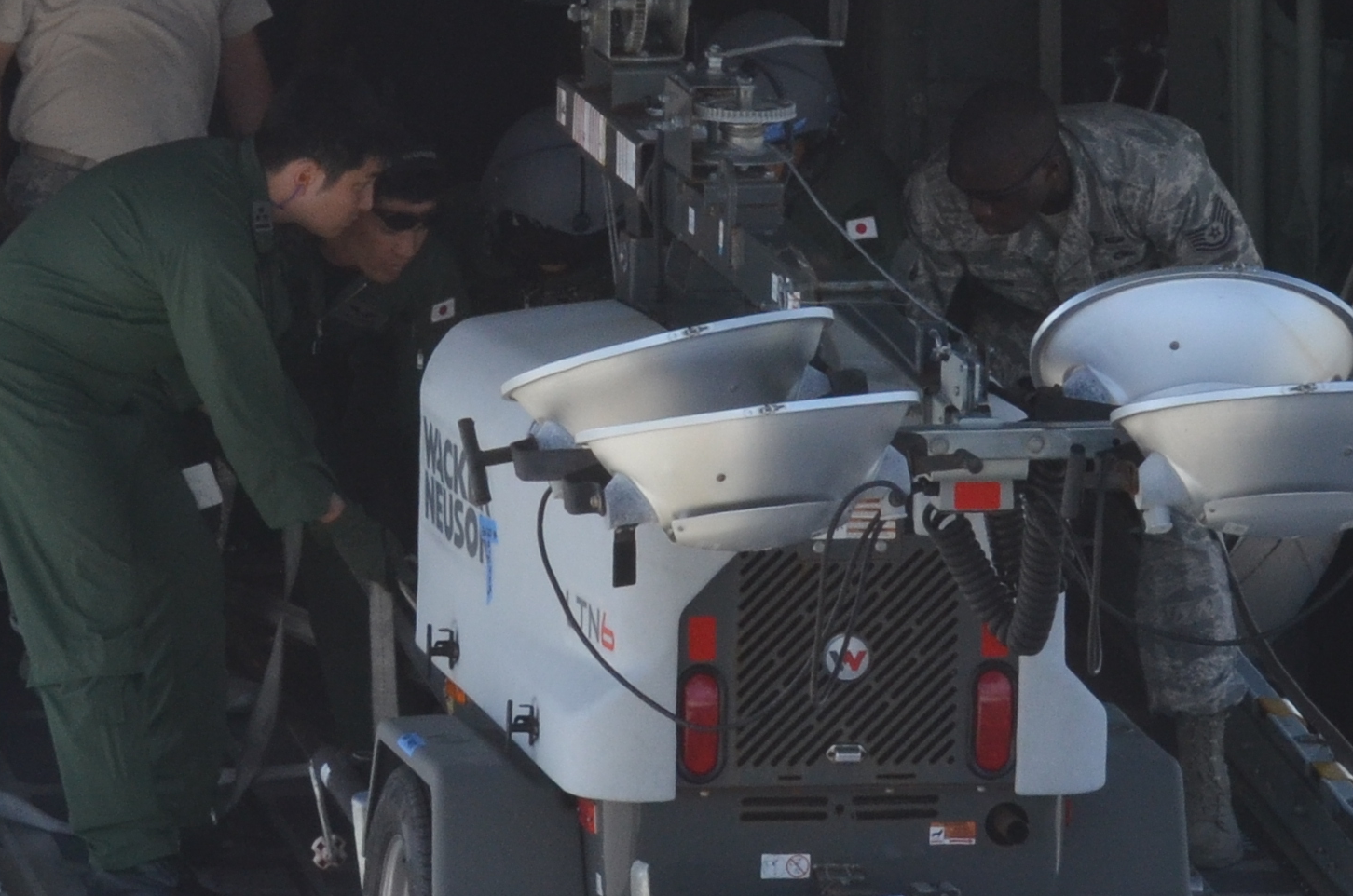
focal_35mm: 611
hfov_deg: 3.4
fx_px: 22918
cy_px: 312
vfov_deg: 2.2
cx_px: 720
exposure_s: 1/200
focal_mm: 120
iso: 250
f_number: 16
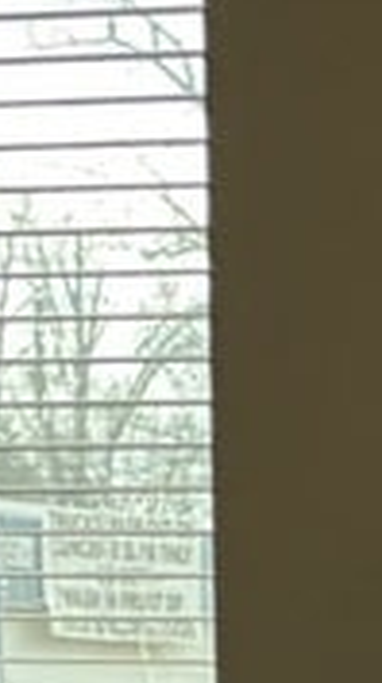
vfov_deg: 5.5
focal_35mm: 385
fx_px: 6963
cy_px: 1277
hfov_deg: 3.0
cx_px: 1833
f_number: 2
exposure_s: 1/120
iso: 200
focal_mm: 6
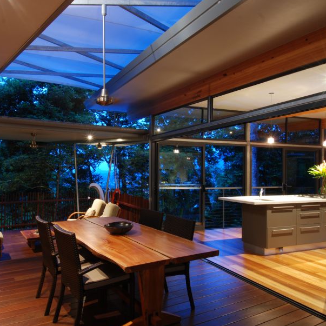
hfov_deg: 60.5
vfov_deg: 60.9
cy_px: 173
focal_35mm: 26
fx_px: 277
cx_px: 132
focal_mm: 12
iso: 100
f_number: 16
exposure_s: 30
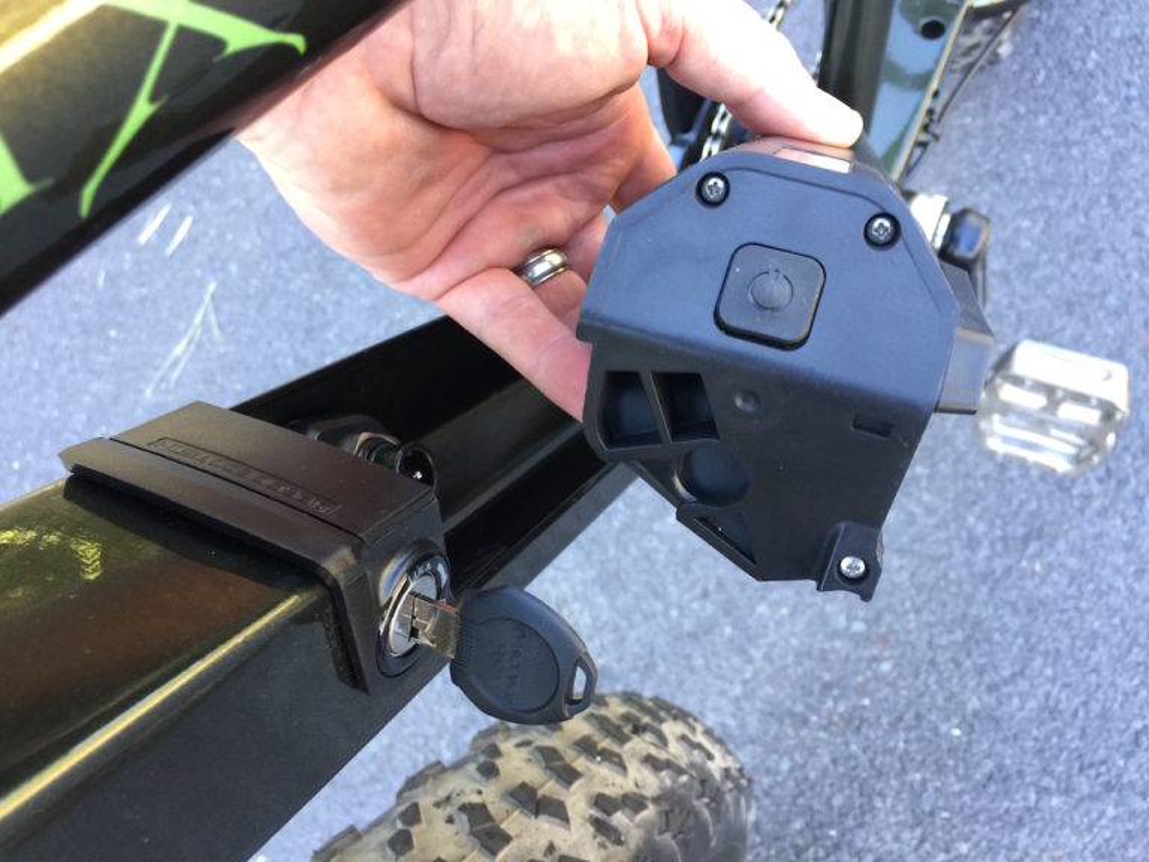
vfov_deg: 48.2
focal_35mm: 29
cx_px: 574
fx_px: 963
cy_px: 431
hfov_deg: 61.7
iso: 50
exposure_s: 1/30
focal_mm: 4.15
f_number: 2.2
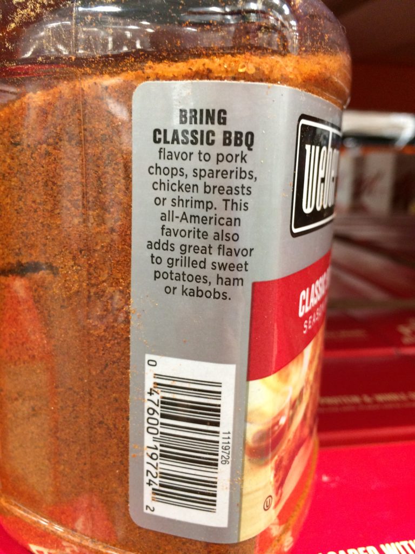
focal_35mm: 29
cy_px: 277
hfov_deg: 48.2
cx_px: 208
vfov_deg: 61.7
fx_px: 464
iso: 160
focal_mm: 4.15
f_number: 2.2
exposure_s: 1/30
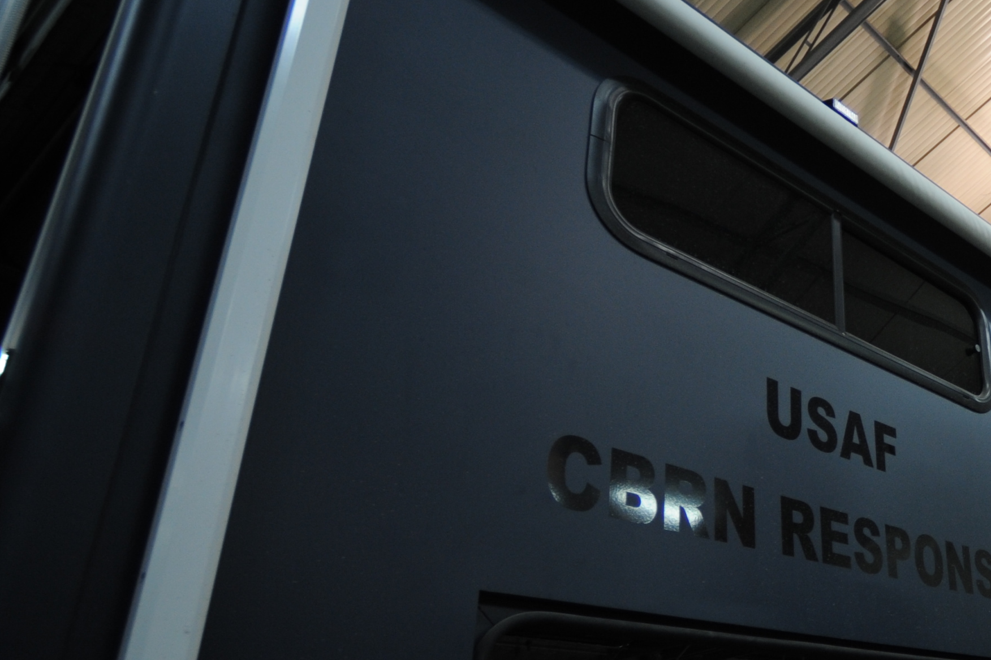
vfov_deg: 38.5
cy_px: 420
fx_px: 935
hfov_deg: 44.7
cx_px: 1049
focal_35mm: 34
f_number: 2.8
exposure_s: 1/40
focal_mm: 14
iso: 800
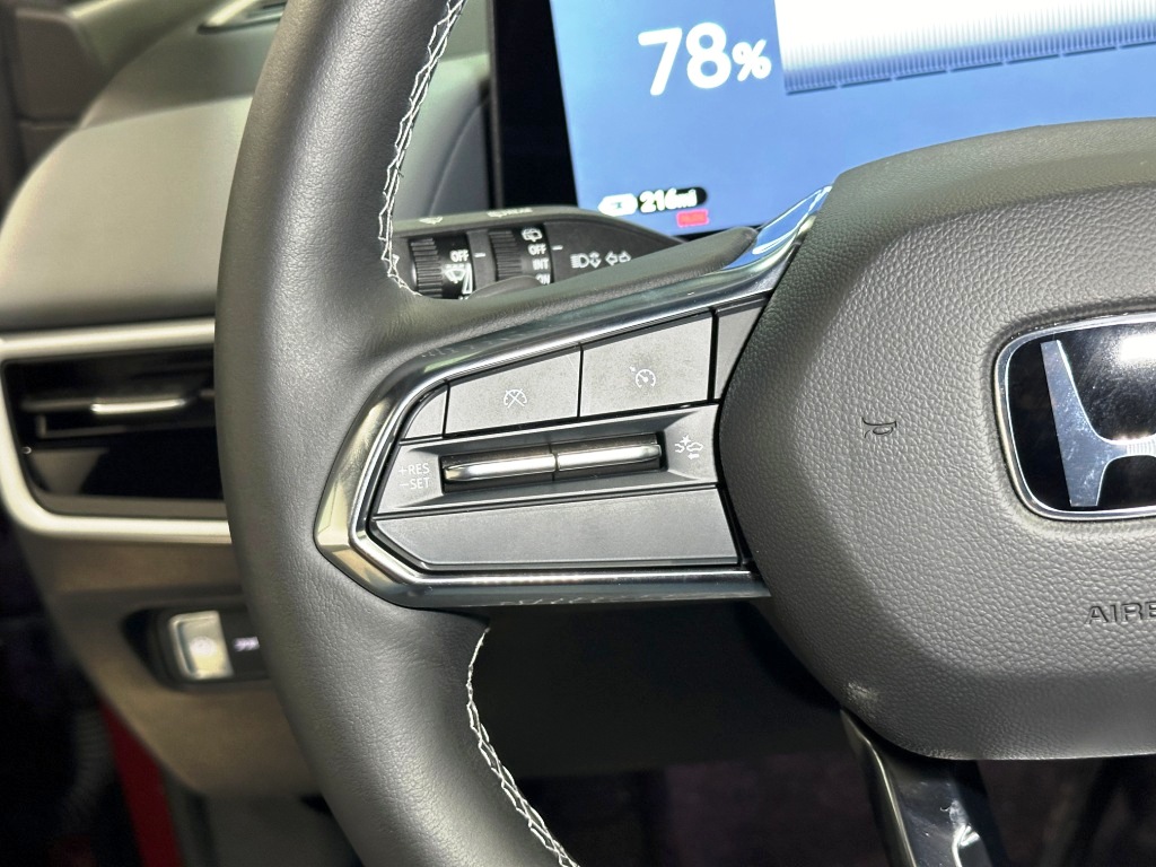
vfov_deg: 30.3
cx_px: 578
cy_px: 434
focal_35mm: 48
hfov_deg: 39.7
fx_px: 1603
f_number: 1.78
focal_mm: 6.86
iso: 400
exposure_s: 1/40
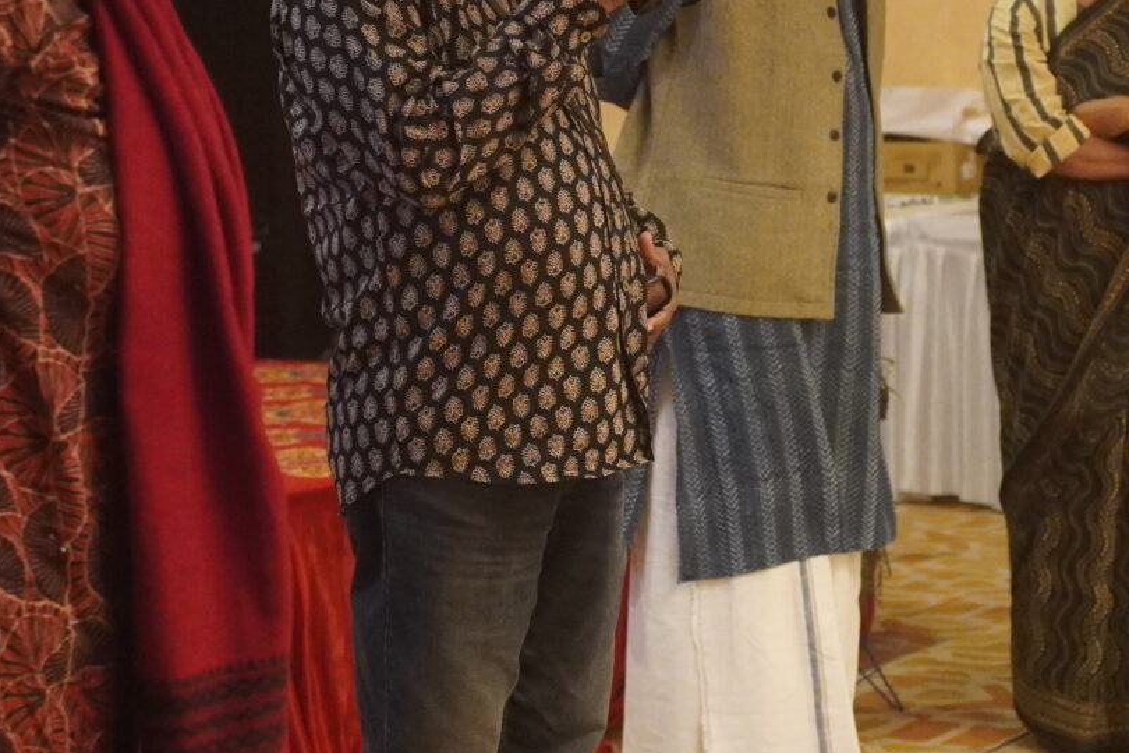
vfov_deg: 15.6
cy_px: 238
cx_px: 772
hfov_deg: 23.2
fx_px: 2737
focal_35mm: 87
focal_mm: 23
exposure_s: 1/200
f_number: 2
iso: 2500
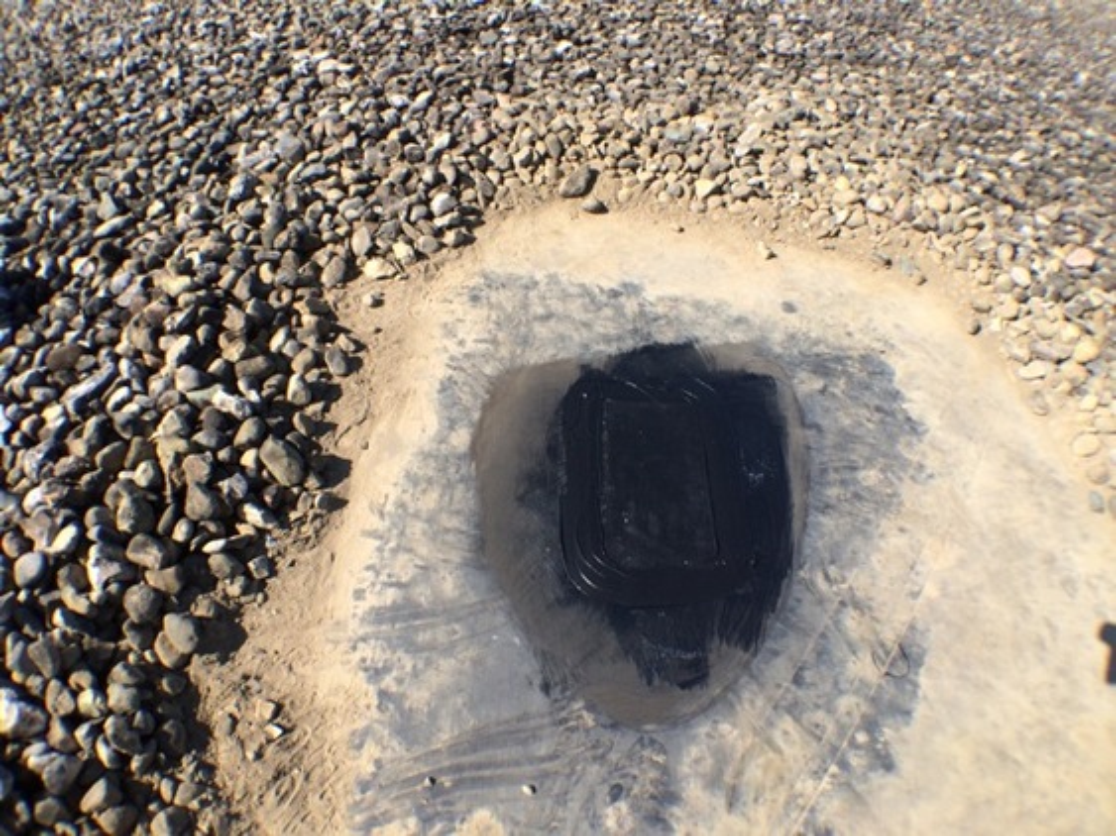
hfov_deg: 60.0
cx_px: 558
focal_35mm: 30
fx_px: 967
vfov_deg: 46.8
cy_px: 418
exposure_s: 1/1709
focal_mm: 4.12
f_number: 2.2
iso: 40
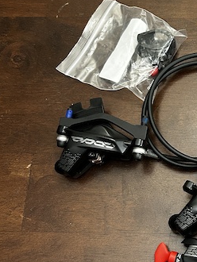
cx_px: 231
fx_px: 477
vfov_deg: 30.7
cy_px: 144
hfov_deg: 21.7
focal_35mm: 63
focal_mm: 5.7
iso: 400
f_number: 1.5
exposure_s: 1/40
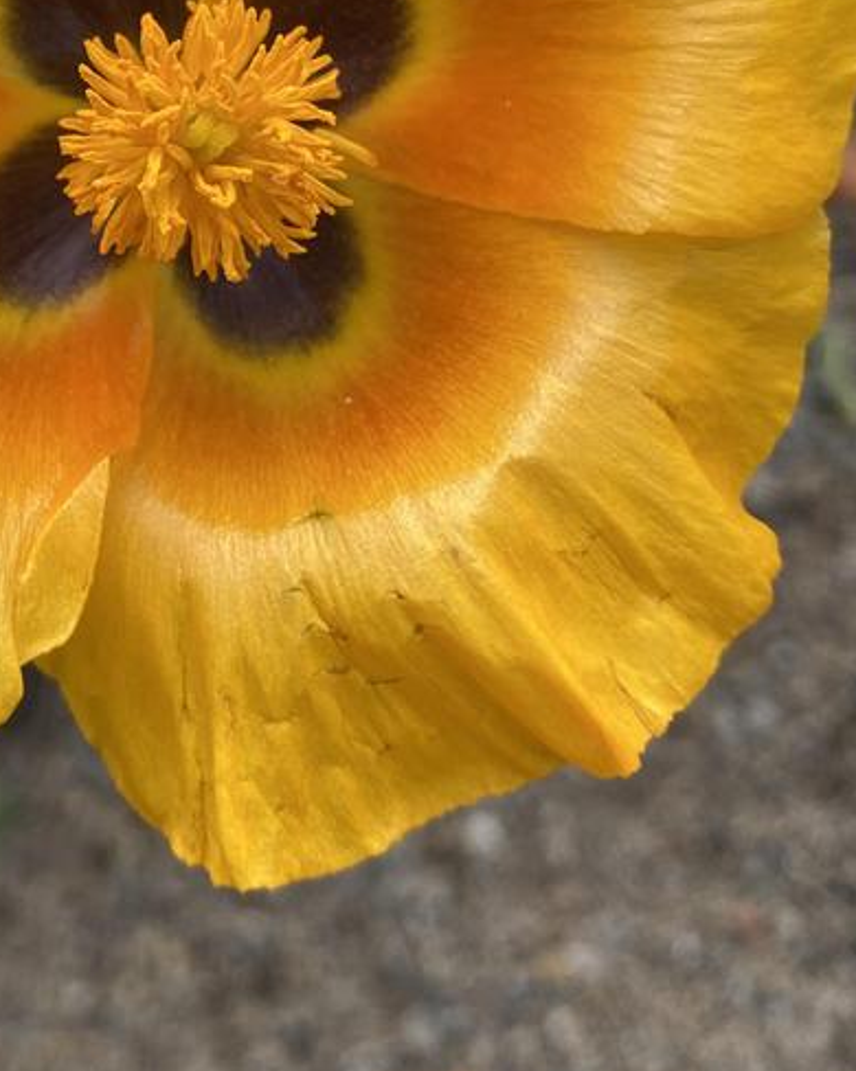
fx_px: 1648
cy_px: 261
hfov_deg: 28.3
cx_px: 140
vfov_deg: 35.2
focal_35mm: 52
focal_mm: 4.25
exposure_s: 1/864
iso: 32
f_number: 1.8
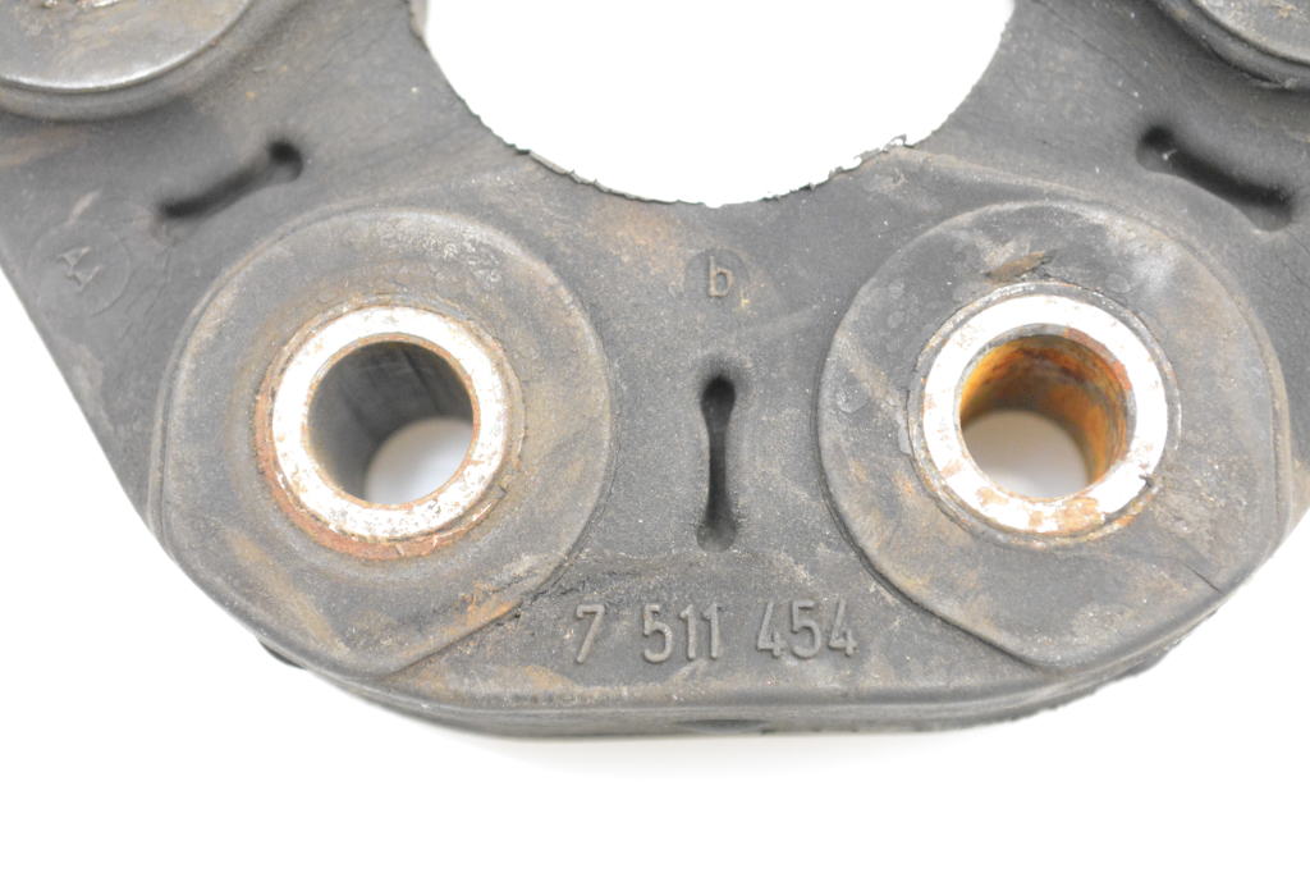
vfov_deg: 16.5
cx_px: 655
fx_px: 3001
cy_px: 436
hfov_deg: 24.6
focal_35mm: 82
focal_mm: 55
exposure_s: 1/160
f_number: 6.3
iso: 6400
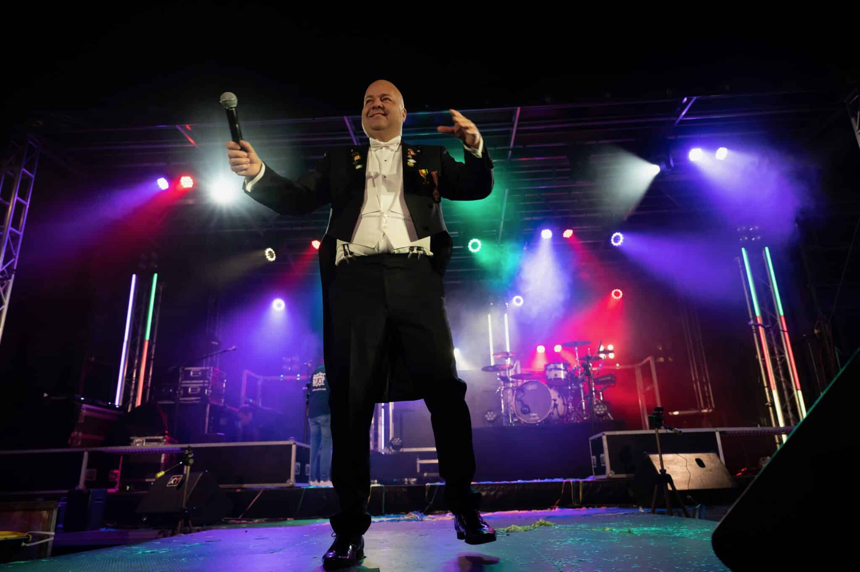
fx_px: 573
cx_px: 430
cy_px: 286
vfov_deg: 53.1
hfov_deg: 73.8
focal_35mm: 24
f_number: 4
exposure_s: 1/160
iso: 2000
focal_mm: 24
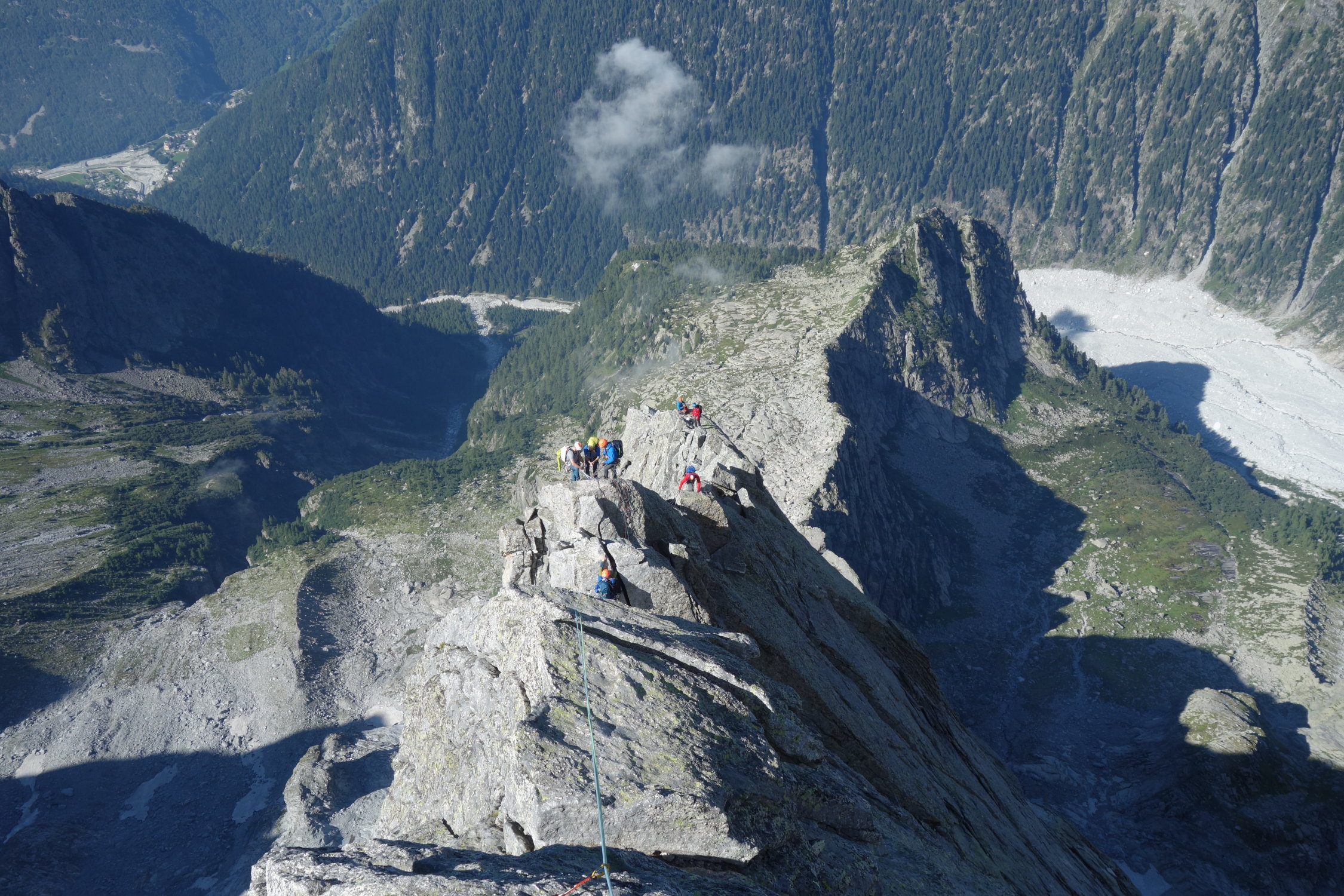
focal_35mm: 39
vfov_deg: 34.2
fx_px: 1456
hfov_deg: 49.6
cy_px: 448
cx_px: 672
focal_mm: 14.57
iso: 125
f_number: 5.6
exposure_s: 1/500
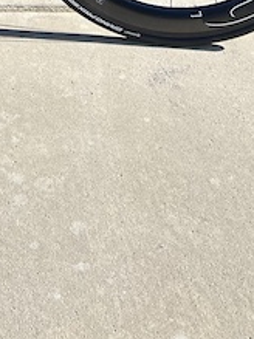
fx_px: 930
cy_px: -228
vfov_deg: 17.6
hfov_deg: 15.0
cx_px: -60
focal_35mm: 95
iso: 50
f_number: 1.5
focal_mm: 5.7
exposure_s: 1/2353
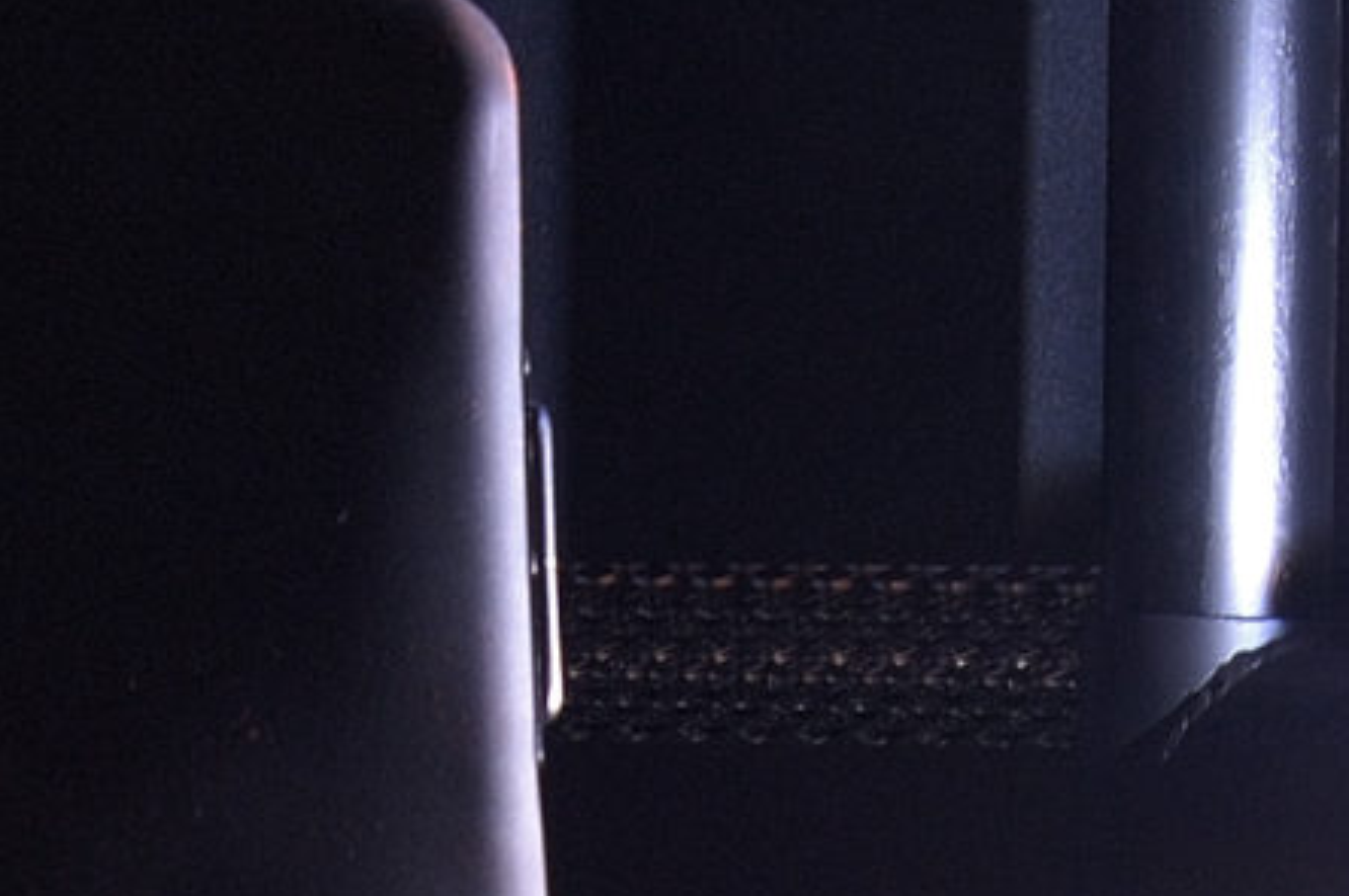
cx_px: 750
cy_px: 1598
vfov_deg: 8.0
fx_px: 6213
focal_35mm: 166
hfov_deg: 12.4
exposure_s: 1/180
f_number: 6.3
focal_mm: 24
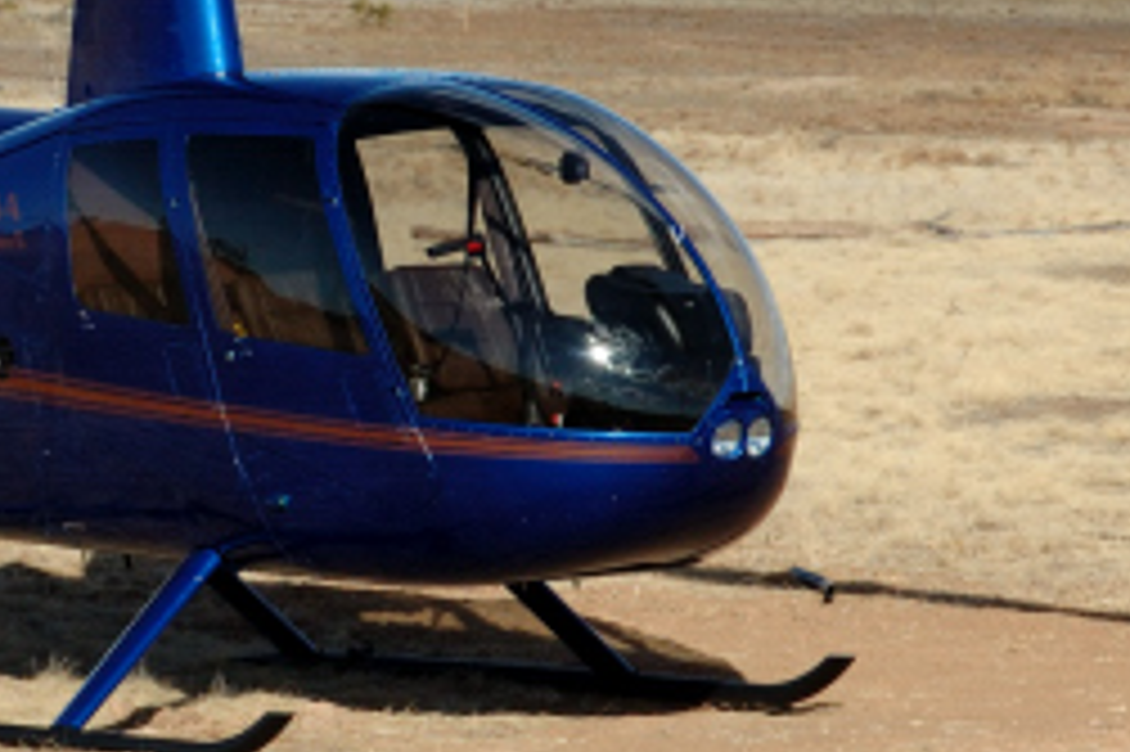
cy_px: 248
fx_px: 8237
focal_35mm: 263
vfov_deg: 5.2
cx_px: 279
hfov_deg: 7.8
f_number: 11
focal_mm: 55
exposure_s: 1/500
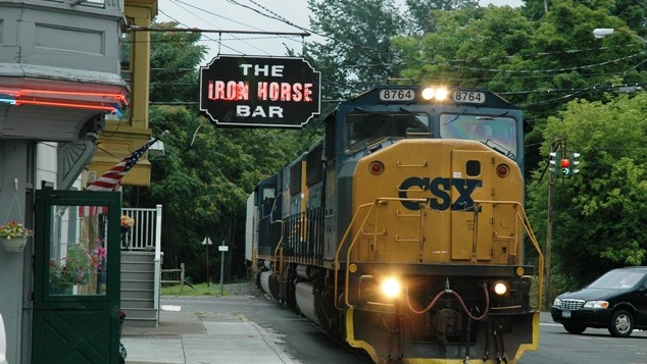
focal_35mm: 111
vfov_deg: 10.9
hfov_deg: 19.3
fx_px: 1905
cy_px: 174
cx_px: 321
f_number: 9.5
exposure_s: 1/250
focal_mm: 70
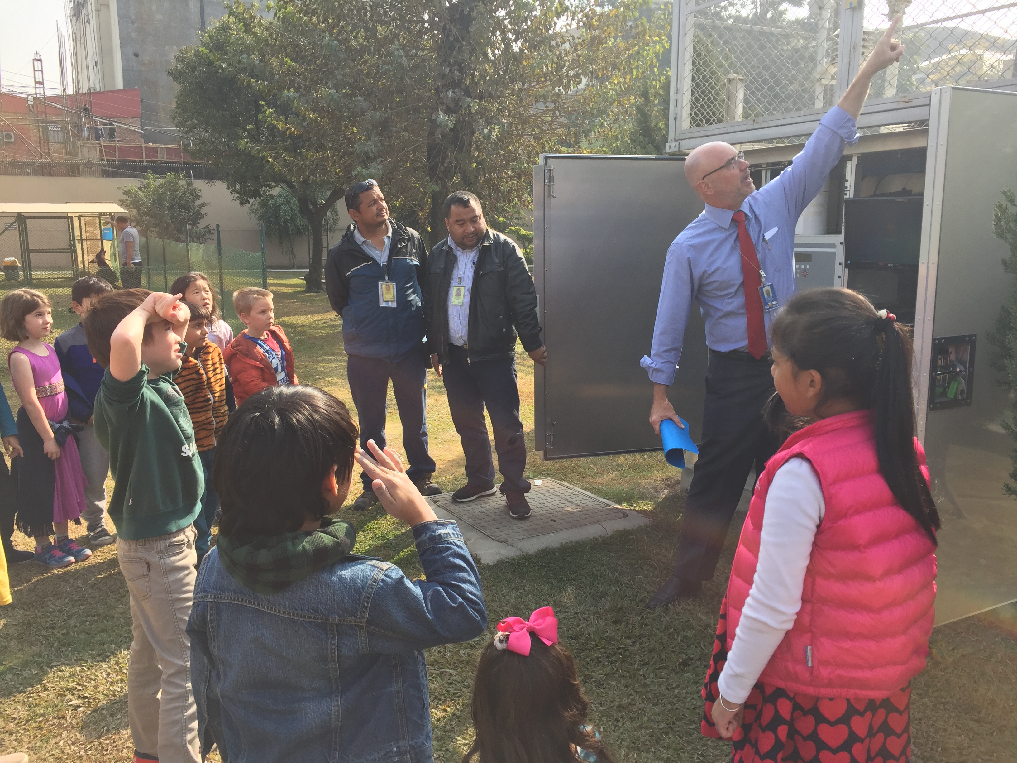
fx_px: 852
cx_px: 508
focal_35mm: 29
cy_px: 382
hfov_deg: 61.7
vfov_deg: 48.2
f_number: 2.2
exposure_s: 1/471
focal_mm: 4.15
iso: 32
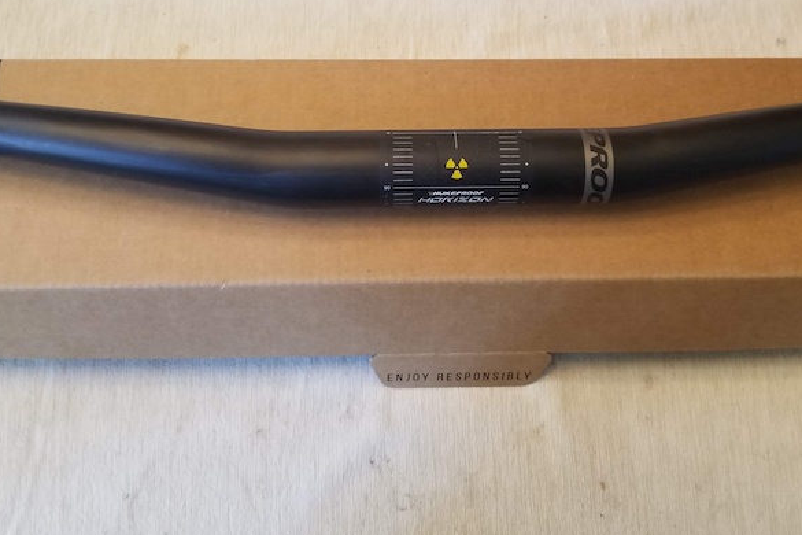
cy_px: 163
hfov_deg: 51.9
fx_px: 824
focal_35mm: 37
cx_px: 424
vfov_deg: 35.5
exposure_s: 1/40
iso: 160
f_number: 1.7
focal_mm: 4.25
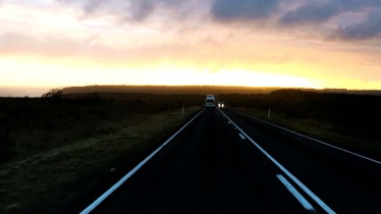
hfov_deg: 42.1
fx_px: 495
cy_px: 12
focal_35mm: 49
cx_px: 211
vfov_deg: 23.6
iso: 20
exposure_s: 1/195
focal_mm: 3.99
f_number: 1.8
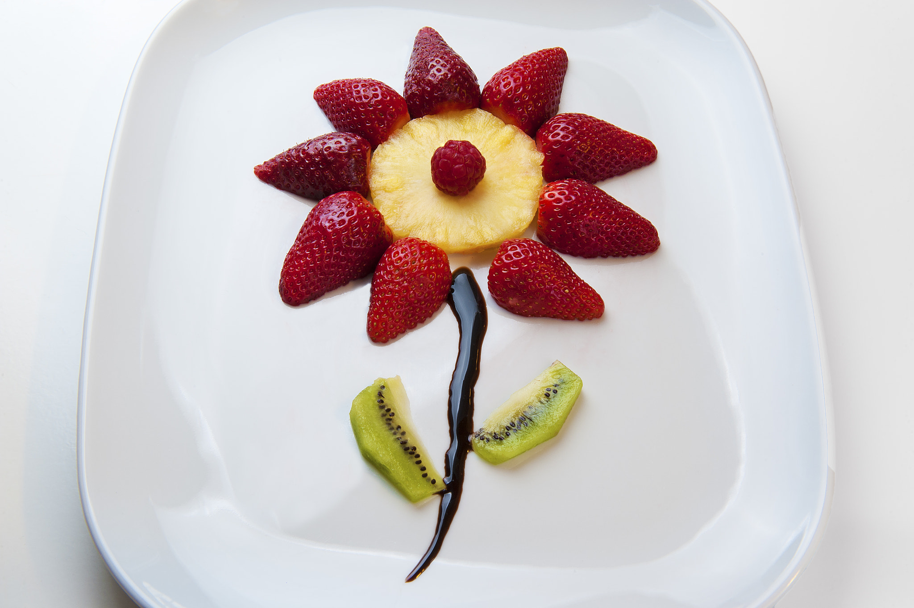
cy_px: 304
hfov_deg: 38.2
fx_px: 1319
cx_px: 457
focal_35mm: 52
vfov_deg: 26.0
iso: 200
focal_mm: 52
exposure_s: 3
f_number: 22
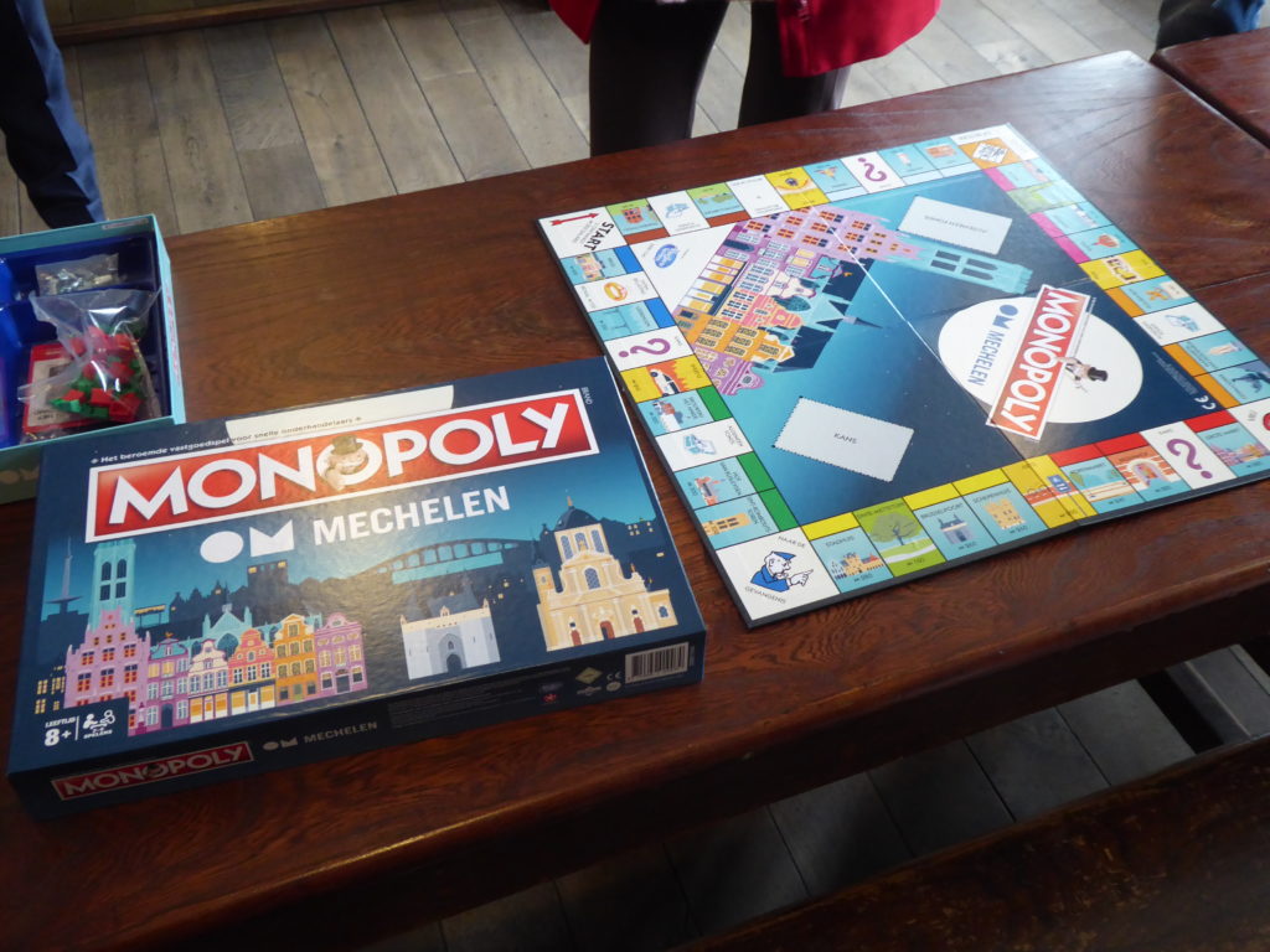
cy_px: 476
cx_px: 635
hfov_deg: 55.4
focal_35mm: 33
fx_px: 1211
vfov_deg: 42.9
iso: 400
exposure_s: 1/15
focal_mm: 5.8
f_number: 3.6
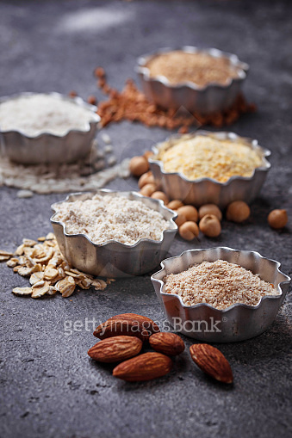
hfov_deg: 8.7
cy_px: 219
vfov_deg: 13.0
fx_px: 1917
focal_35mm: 158
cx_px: 146
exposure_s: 1/125
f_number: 9
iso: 100
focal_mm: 105
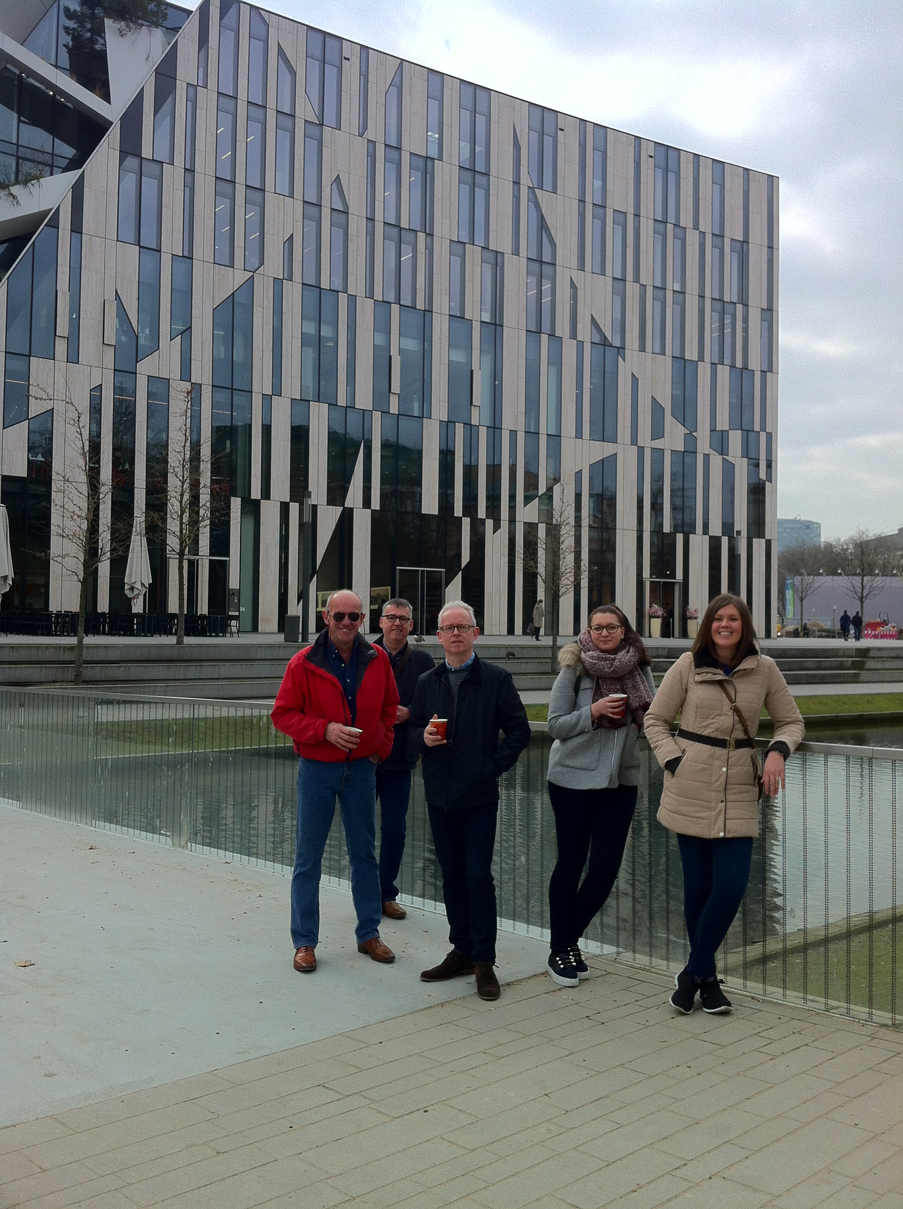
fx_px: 1221
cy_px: 604
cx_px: 452
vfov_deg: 52.7
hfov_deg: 40.6
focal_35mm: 35
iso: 80
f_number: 2.8
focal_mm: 3.85
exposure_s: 1/450
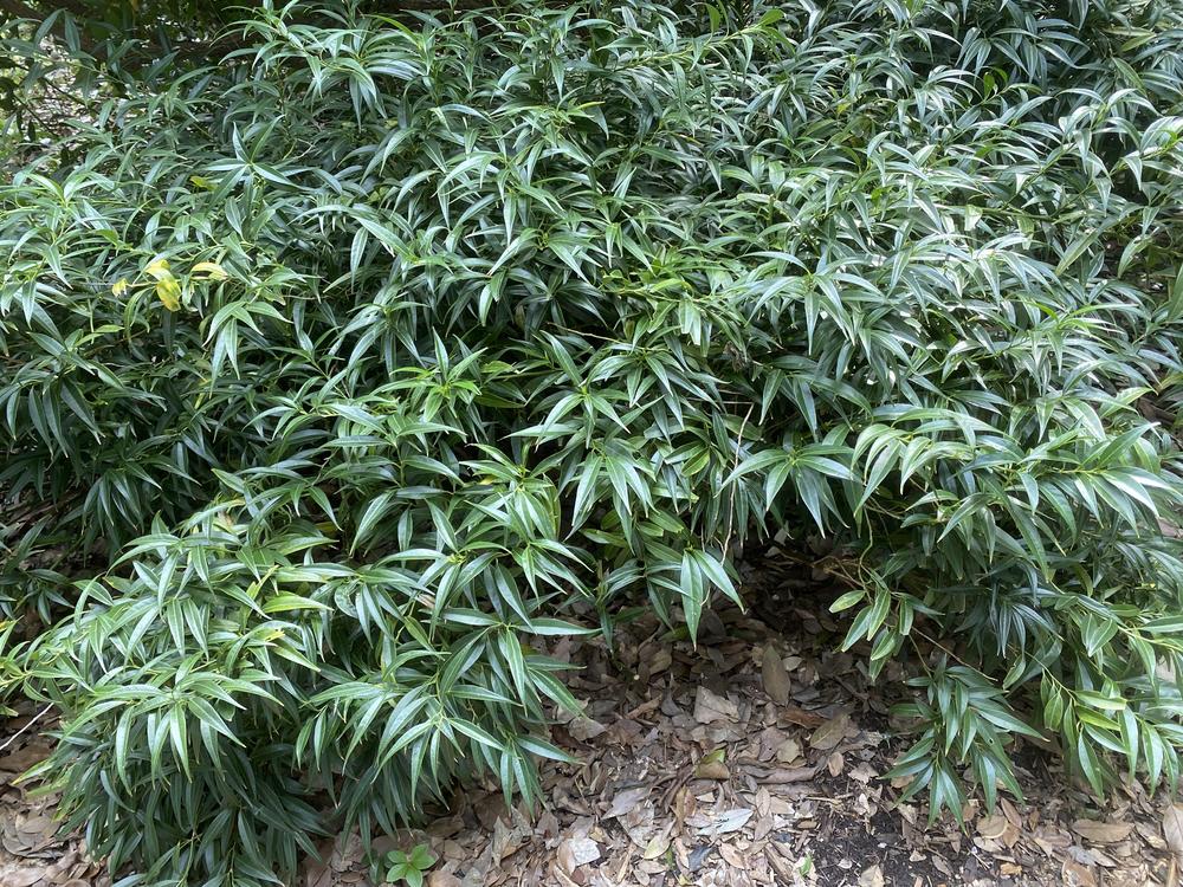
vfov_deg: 53.1
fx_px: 889
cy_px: 444
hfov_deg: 67.3
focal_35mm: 26
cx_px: 592
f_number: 1.8
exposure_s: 1/121
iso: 100
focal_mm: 4.25
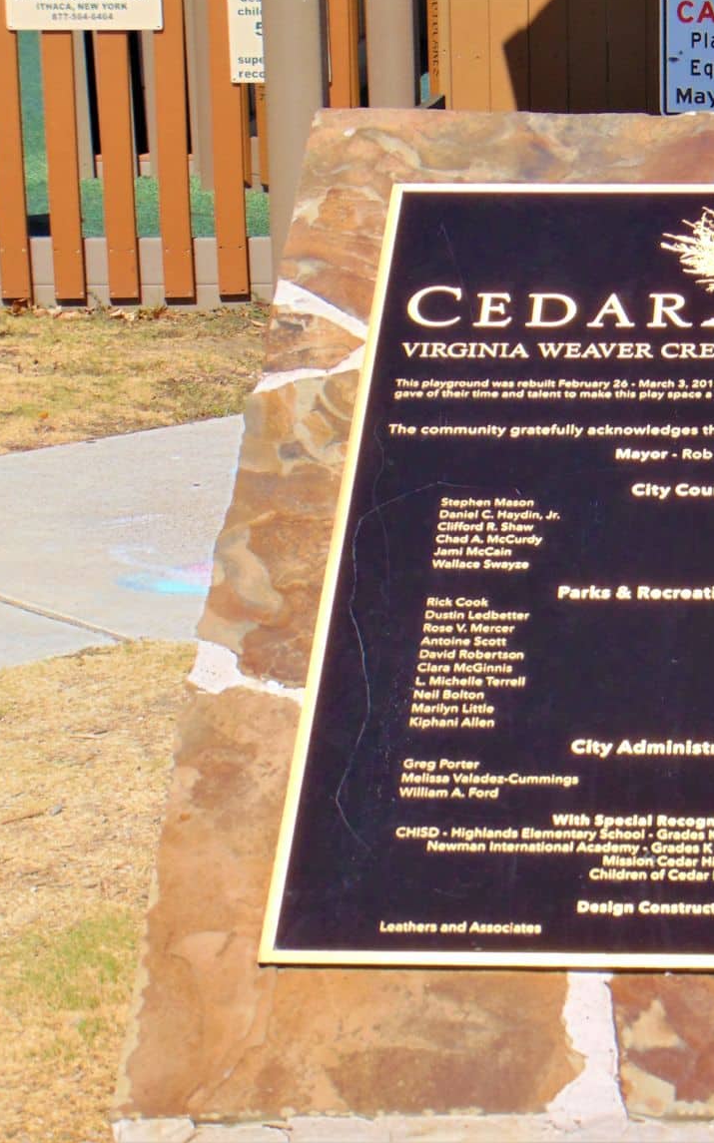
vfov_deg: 20.6
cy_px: 569
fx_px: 3147
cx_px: 677
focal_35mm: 101
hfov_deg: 12.8
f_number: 9.6
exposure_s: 1/250
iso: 80
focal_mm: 12.8
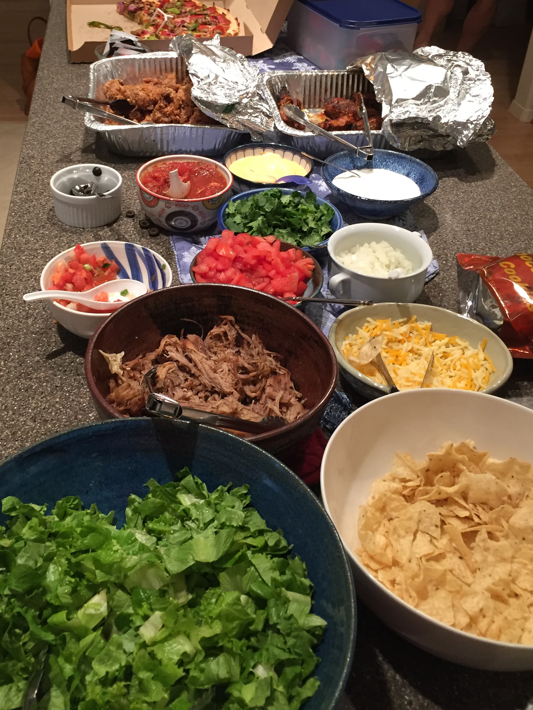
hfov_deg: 38.6
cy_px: 260
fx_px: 759
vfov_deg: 49.6
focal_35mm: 37
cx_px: 225
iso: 125
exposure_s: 1/30
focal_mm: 4.15
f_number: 2.2
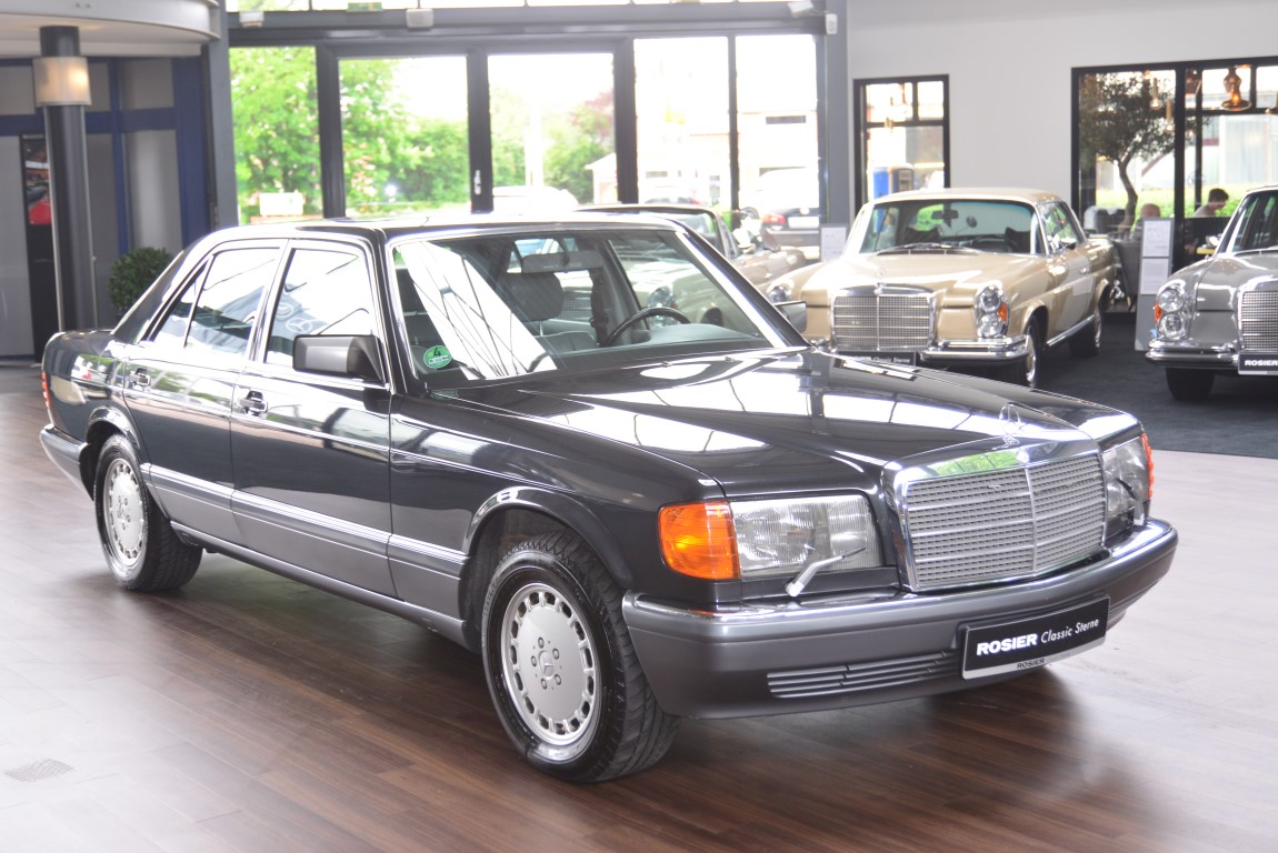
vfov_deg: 28.1
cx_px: 639
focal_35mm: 48
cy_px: 426
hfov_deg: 41.1
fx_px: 1705
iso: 640
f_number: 4.5
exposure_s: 1/80
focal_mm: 48
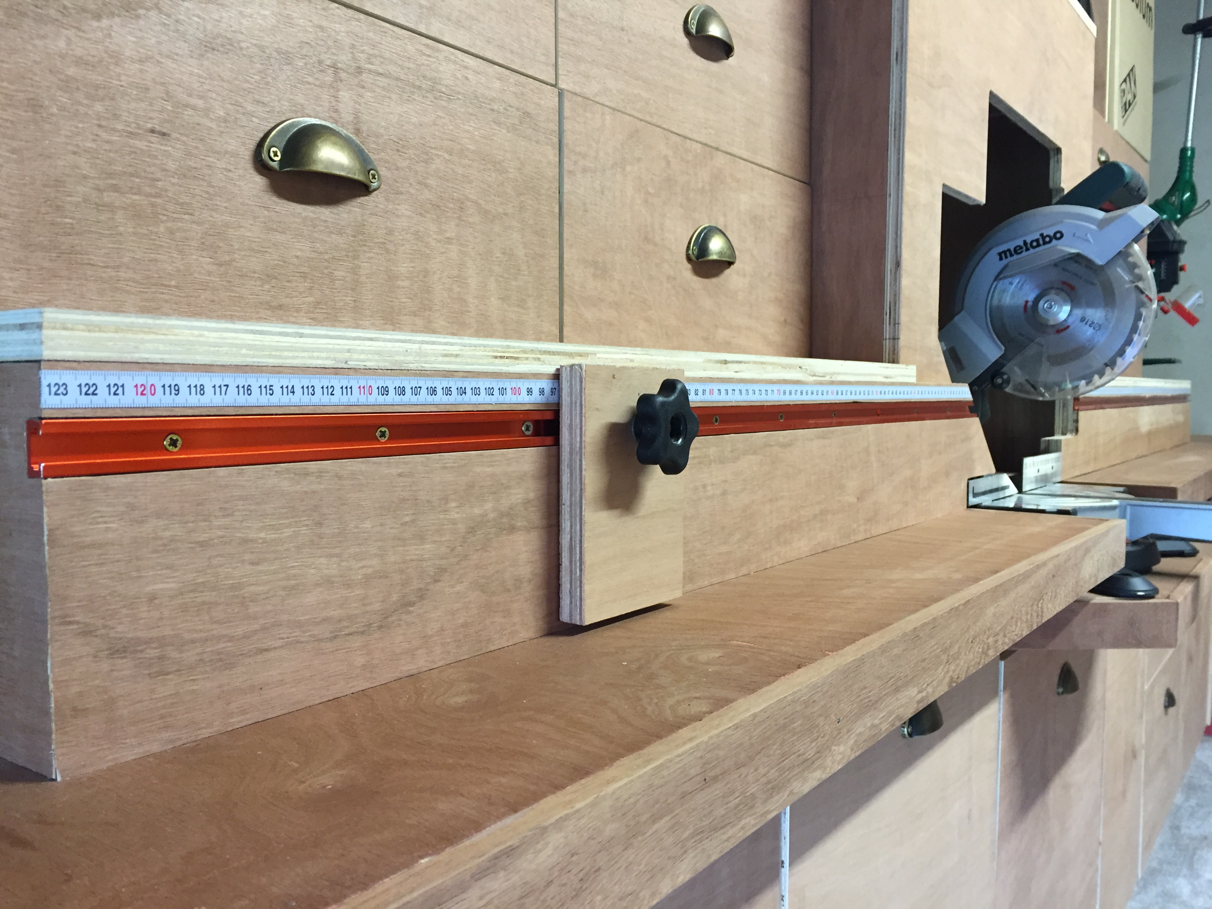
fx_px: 1015
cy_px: 454
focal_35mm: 29
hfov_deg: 61.7
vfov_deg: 48.2
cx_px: 606
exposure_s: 1/33
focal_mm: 4.15
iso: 160
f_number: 2.2
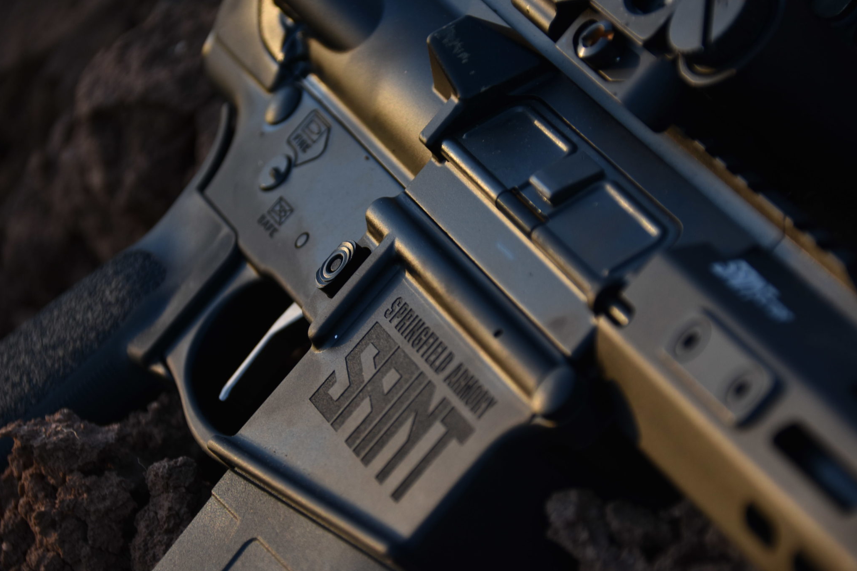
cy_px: 286
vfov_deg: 5.5
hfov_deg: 8.3
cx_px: 427
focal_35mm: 249
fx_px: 5914
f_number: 6
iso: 250
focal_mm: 165
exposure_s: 1/160
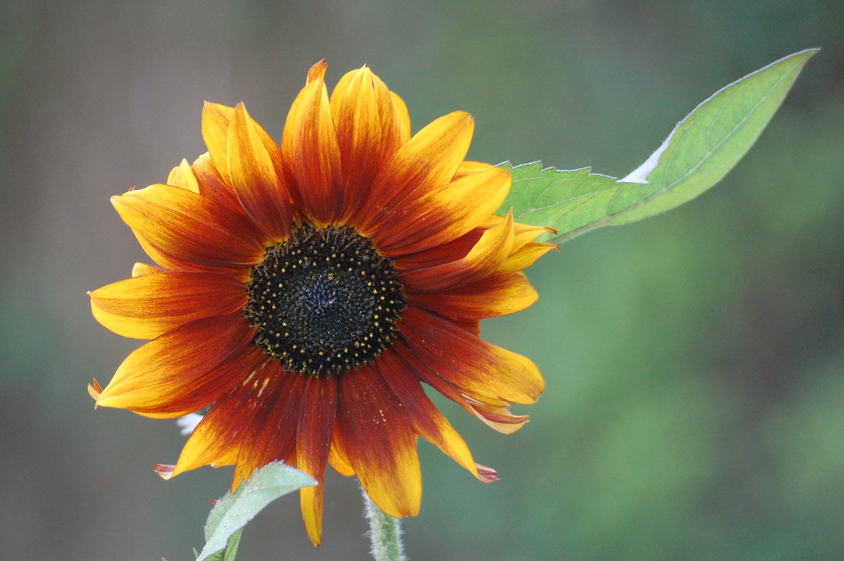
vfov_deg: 3.4
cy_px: 280
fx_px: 9486
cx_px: 422
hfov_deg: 5.1
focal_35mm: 405
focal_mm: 270
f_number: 5.6
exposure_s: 1/500
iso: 1600
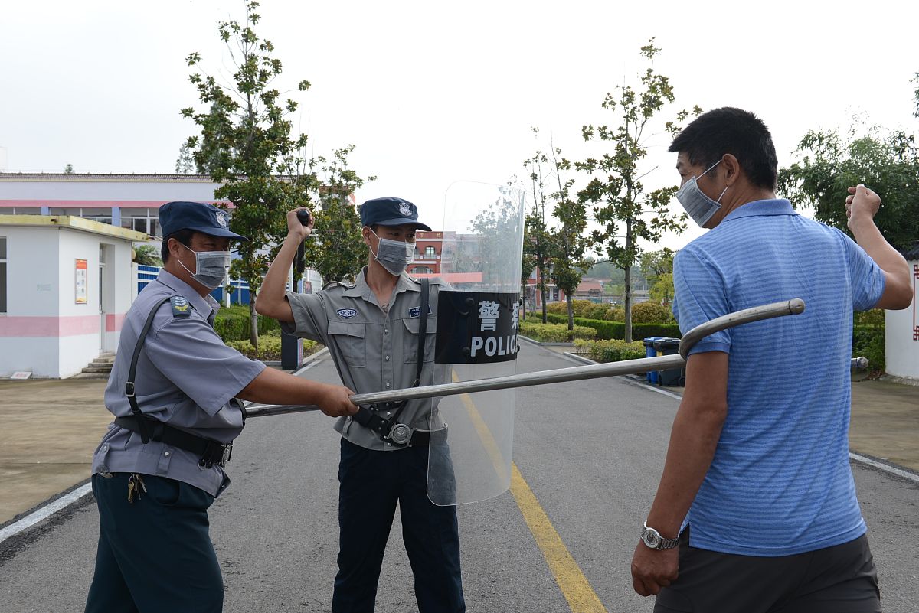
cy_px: 306
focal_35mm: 34
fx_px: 868
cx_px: 460
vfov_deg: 38.9
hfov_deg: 55.8
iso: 200
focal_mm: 34
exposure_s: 1/250
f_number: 8
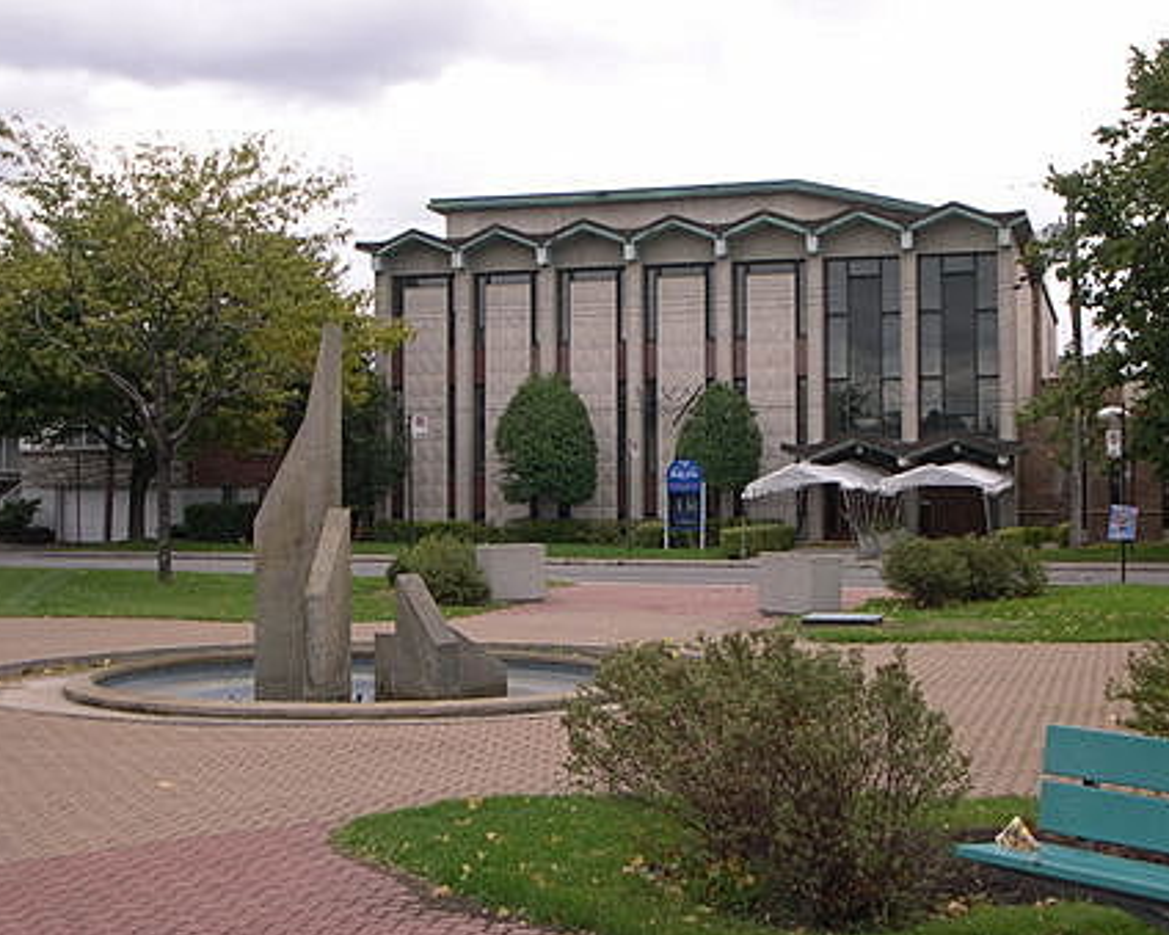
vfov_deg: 20.2
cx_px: 589
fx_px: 2629
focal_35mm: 76
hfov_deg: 25.1
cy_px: 472
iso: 100
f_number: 3.8
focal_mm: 15.3
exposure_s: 1/192
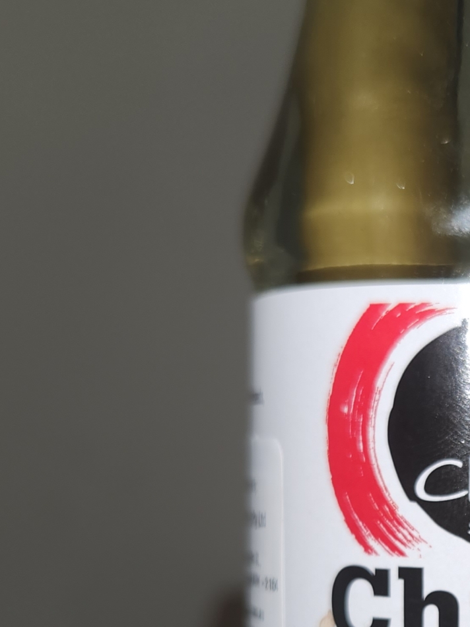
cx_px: 523
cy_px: 527
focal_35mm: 62
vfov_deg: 30.2
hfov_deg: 22.3
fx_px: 1123
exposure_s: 1/50
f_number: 1.8
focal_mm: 5.4
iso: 32
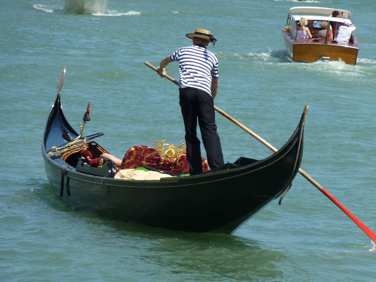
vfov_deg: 4.4
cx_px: 188
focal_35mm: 340
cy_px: 141
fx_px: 3693
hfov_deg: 5.8
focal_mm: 49.2
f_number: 4.9
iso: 80
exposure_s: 1/400
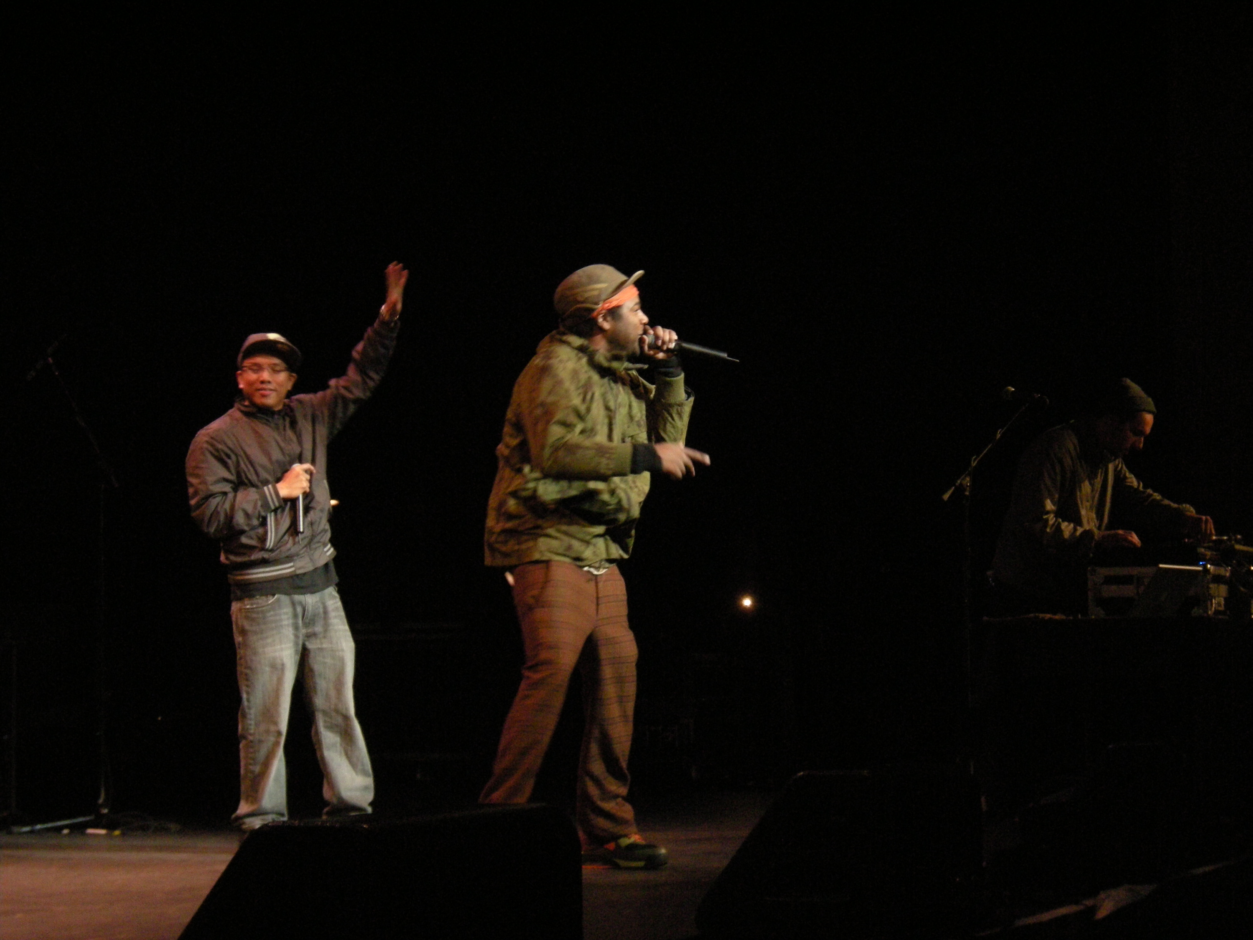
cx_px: 626
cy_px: 470
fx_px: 2823
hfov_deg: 25.0
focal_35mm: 78
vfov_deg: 18.9
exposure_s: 1/60
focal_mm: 13
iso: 400
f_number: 4.8
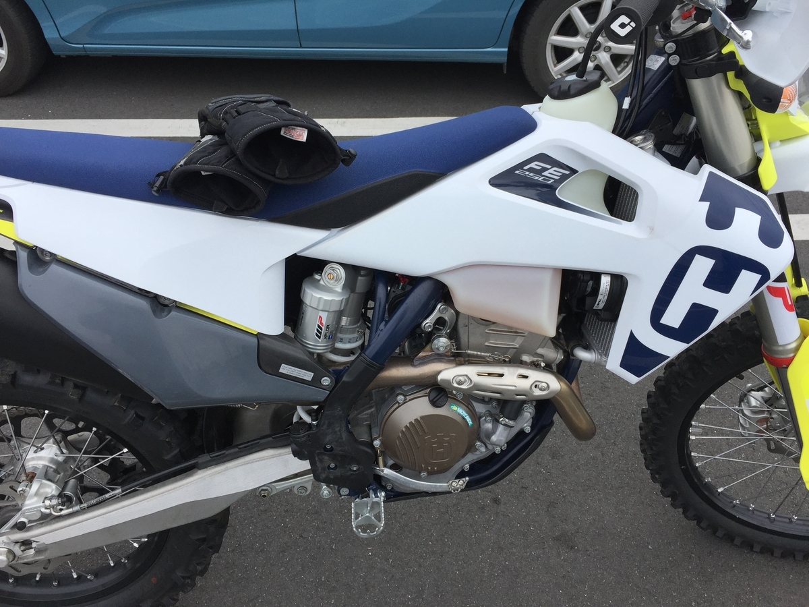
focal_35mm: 29
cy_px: 304
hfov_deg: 61.7
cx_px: 404
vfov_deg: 48.2
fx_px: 678
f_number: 2.2
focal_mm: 4.15
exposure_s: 1/1163
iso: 32
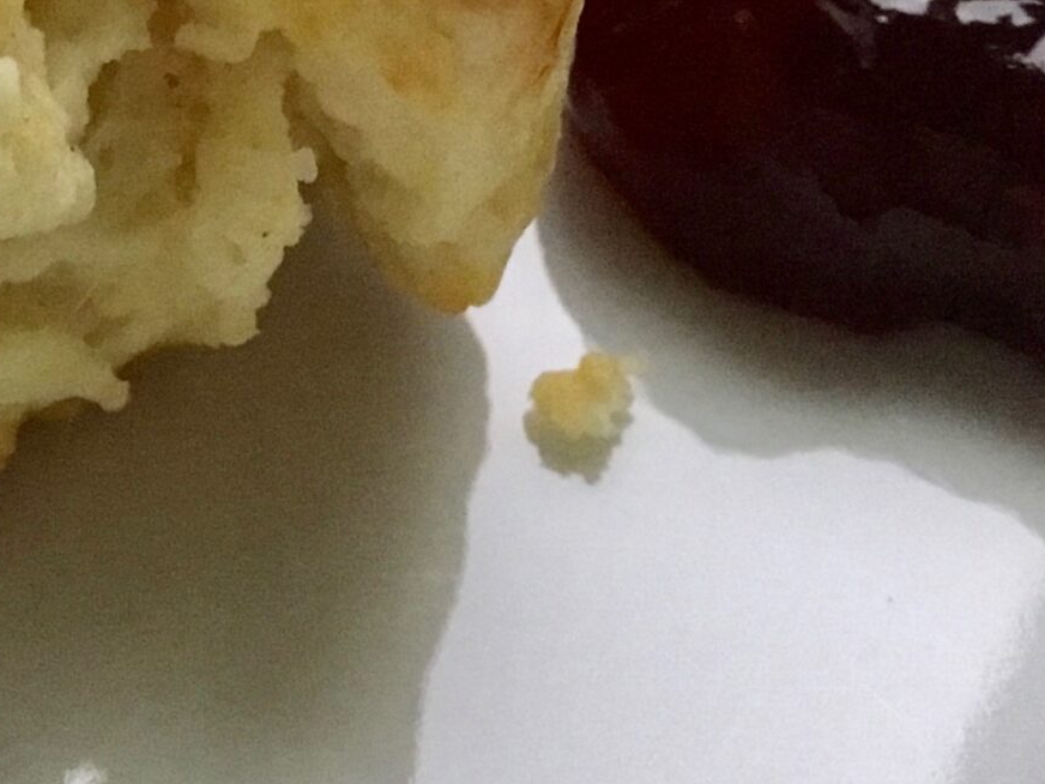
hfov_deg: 20.4
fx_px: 2747
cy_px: -251
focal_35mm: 91
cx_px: -150
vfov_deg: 15.4
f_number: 2.4
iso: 200
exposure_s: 1/30
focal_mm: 3.3
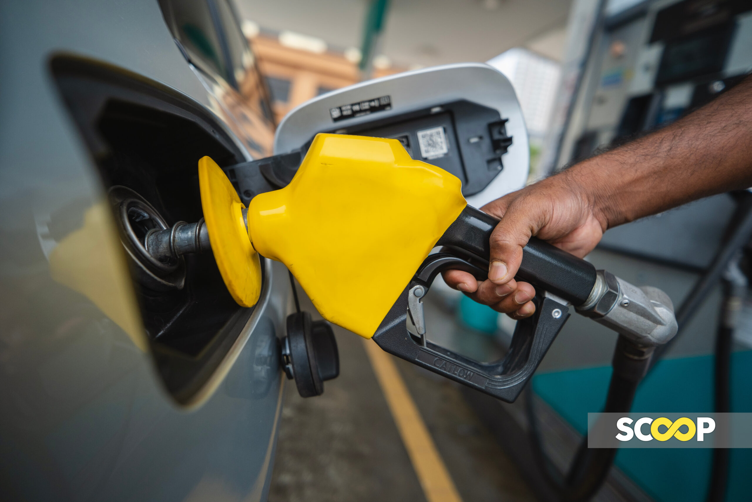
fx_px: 418
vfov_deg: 61.9
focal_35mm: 20
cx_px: 376
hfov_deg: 84.0
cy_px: 251
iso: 250
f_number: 1.4
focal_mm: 13
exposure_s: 1/3200
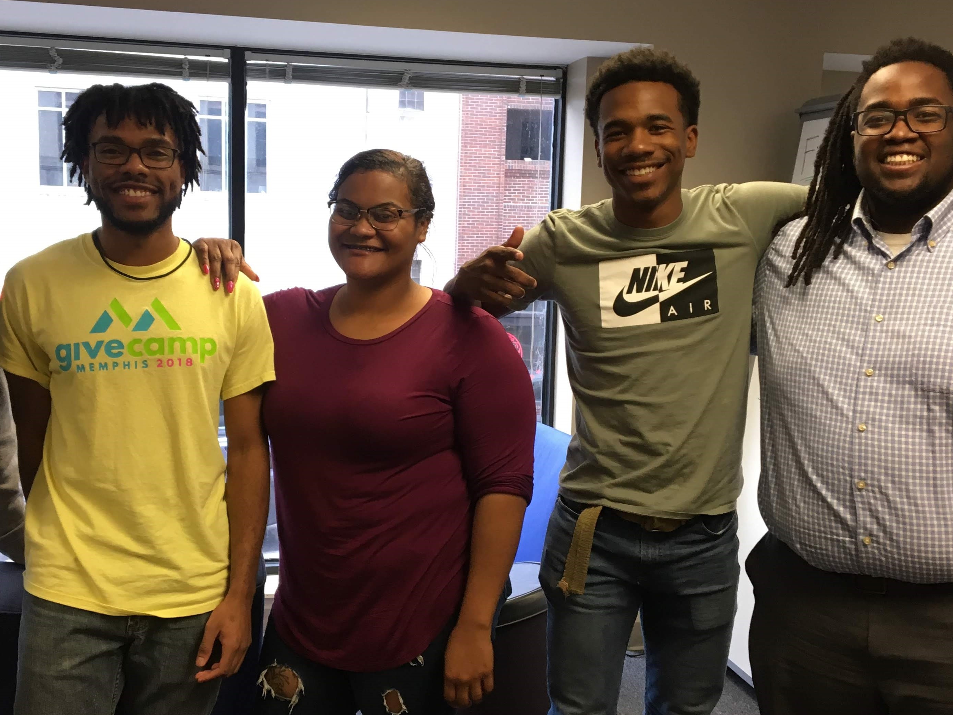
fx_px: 1156
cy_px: 376
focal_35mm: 42
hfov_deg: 44.7
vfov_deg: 34.3
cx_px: 419
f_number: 2.2
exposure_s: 1/30
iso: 64
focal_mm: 4.15
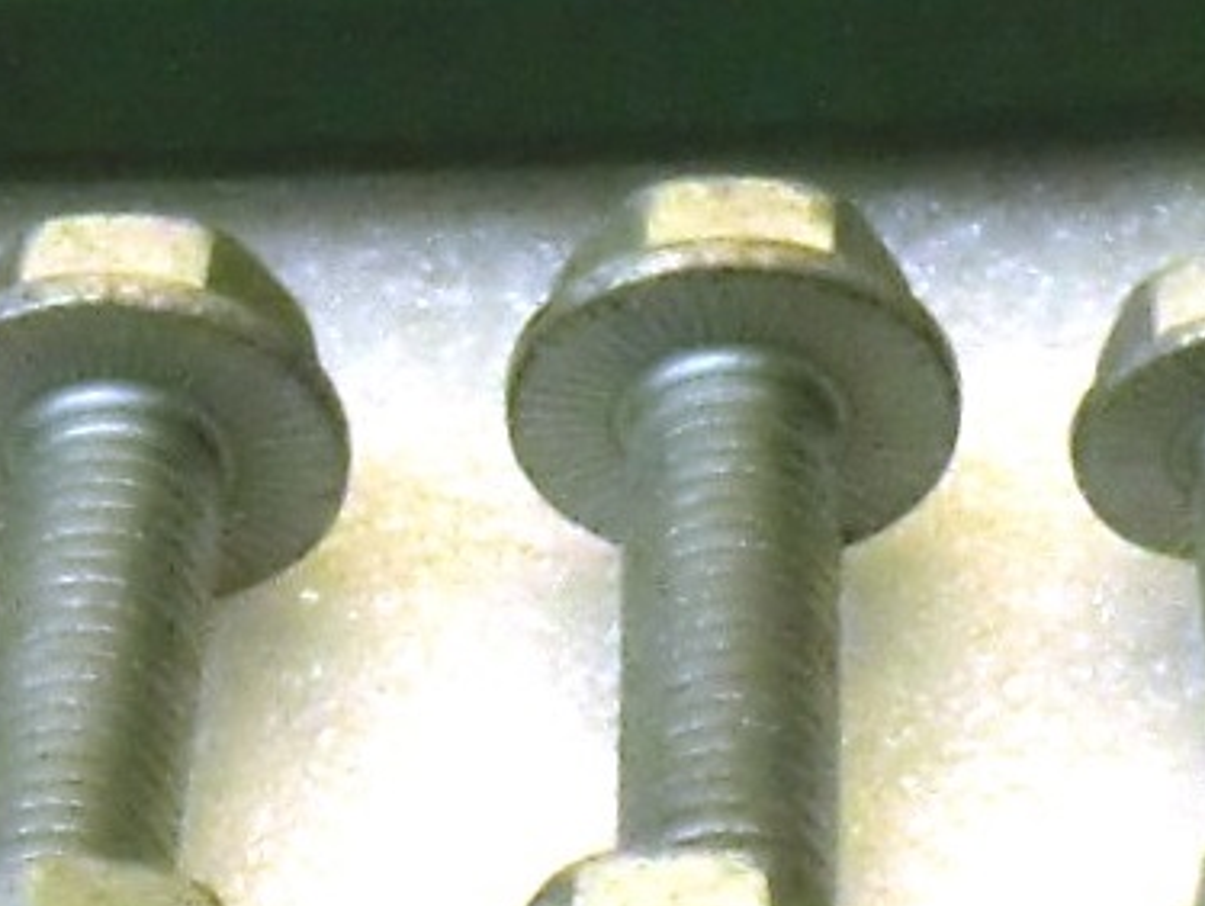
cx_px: 884
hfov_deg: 4.1
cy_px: 254
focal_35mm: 480
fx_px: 16725
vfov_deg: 3.1
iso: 400
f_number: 5.4
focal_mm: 15.81
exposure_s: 1/60
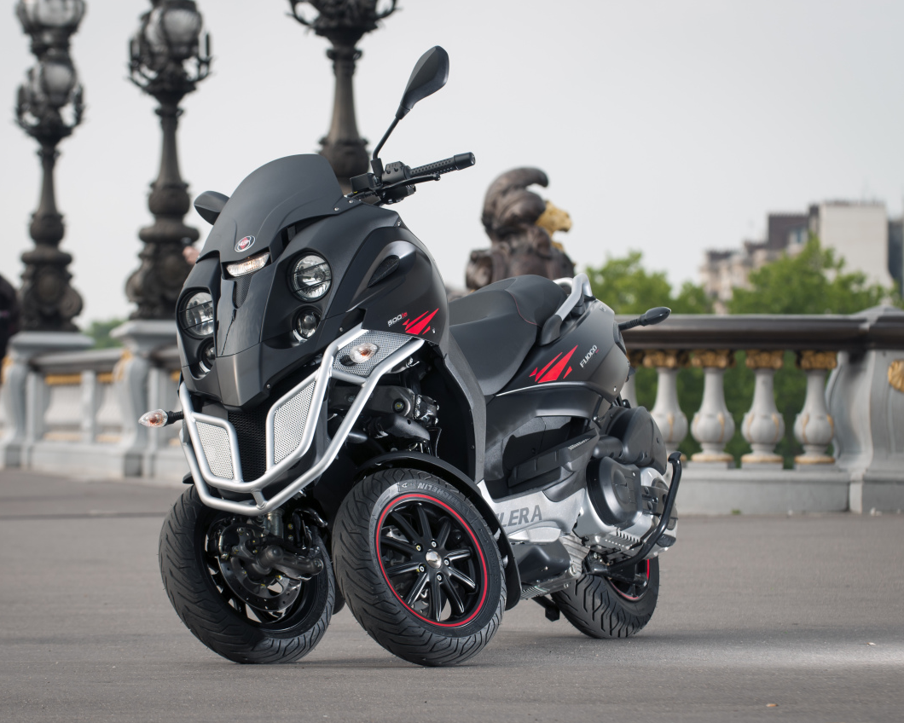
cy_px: 362
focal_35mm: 197
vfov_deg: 7.8
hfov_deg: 9.8
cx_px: 420
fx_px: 5271
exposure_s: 1/250
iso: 100
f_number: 5.6
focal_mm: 116
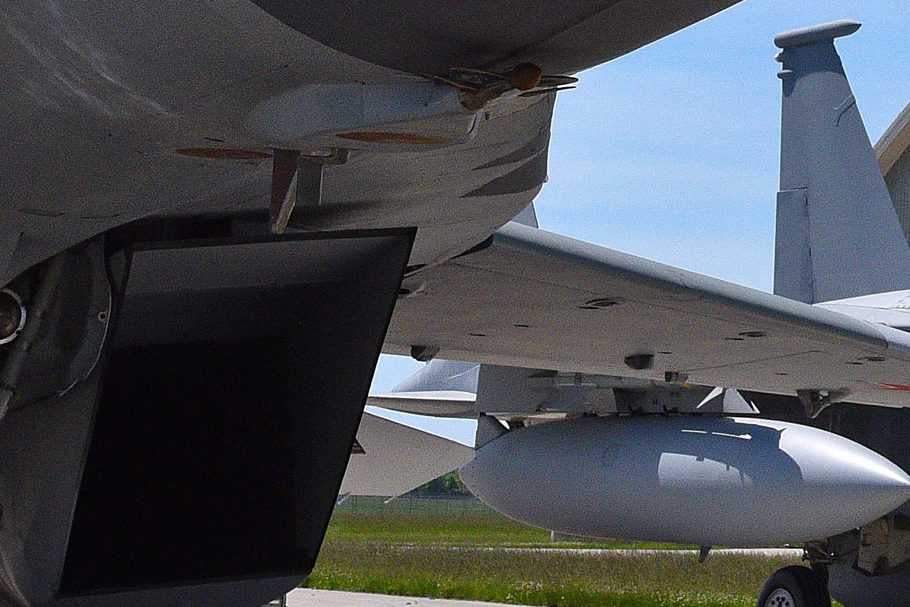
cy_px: -250
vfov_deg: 9.6
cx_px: 1050
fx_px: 3514
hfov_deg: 14.4
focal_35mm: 139
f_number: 16
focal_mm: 34
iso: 2000
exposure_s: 1/2000
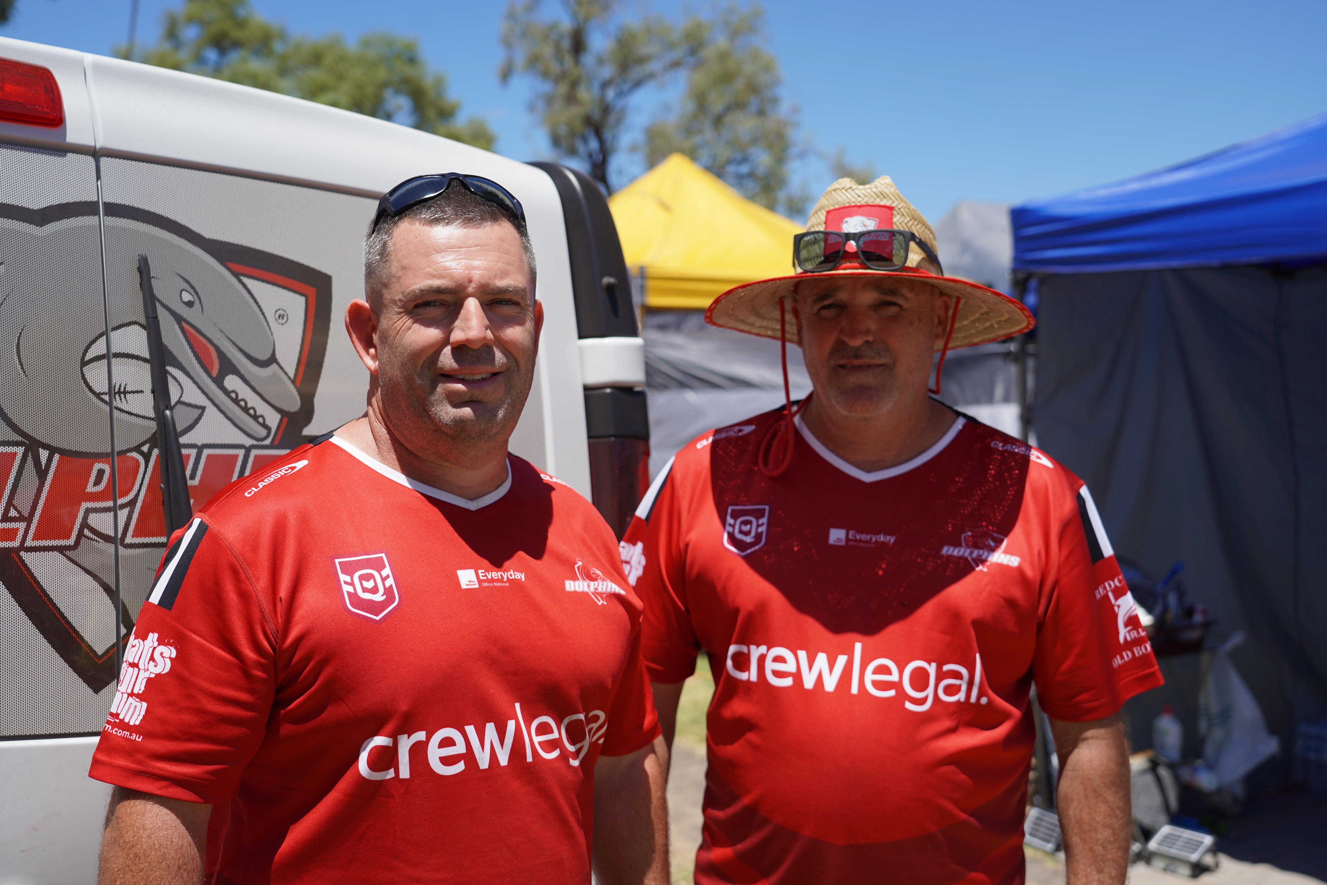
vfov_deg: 30.5
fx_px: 1622
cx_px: 664
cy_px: 442
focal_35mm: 44
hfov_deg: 44.5
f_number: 4.5
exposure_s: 1/1000
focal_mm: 44
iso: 100
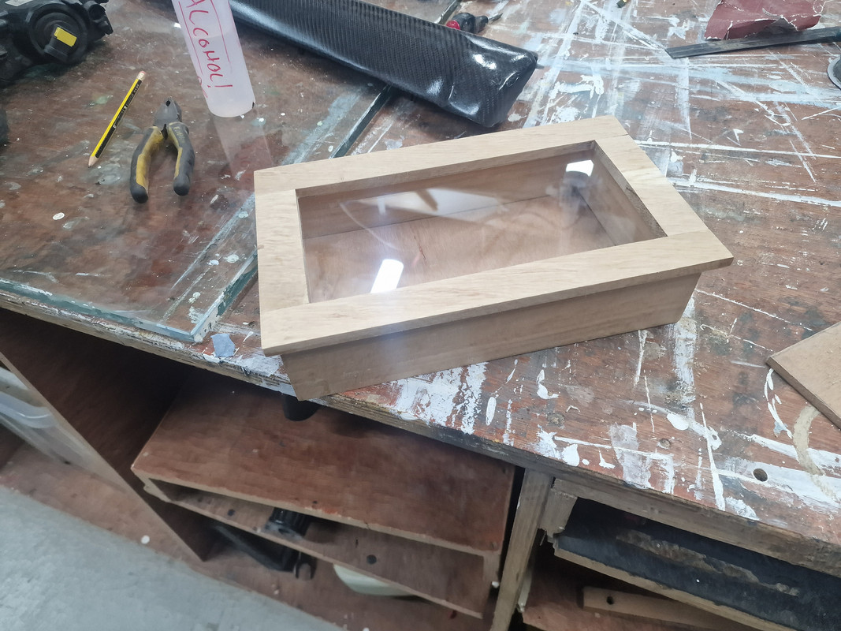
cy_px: 316
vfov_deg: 58.9
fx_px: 559
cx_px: 420
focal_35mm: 23
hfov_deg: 73.9
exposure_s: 1/100
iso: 160
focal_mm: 6.4
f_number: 1.8
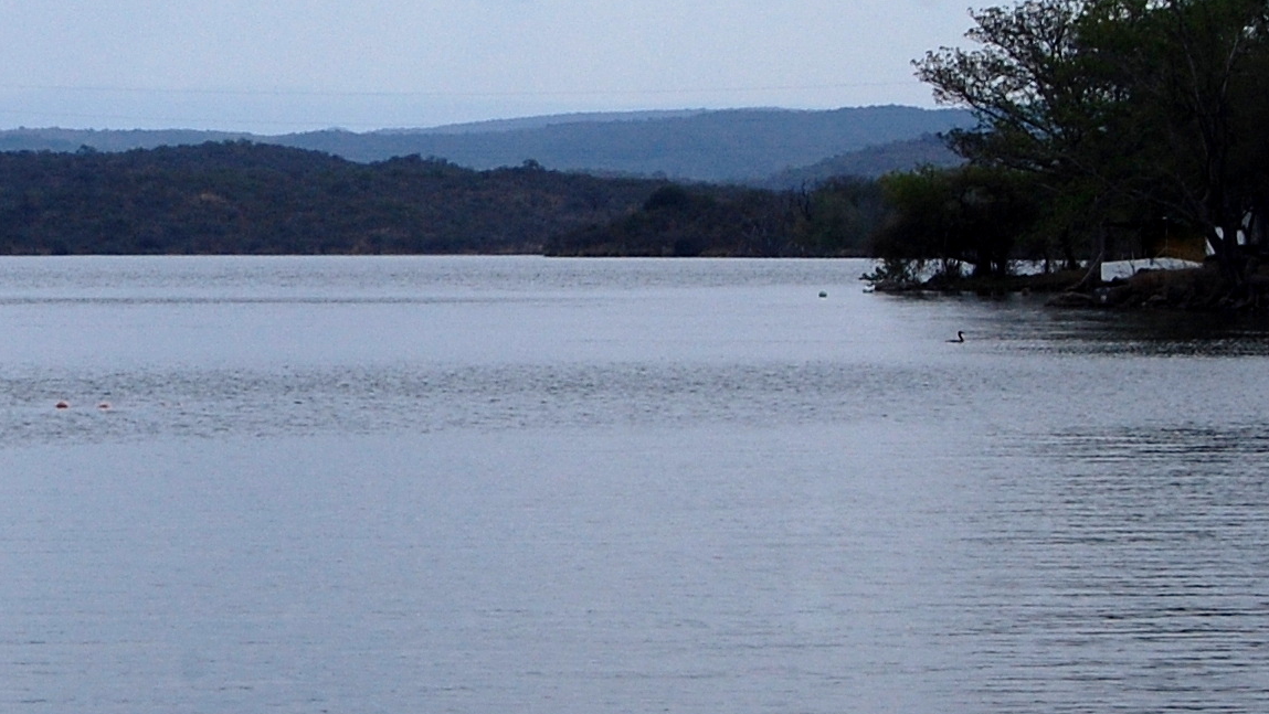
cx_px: -93
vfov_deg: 6.4
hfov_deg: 11.2
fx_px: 6361
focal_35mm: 189
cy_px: 245
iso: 250
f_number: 10
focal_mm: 46
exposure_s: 1/250
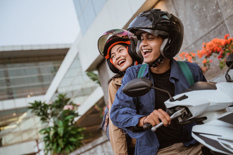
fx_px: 324
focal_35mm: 50
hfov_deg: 39.6
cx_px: 116
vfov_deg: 27.0
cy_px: 78
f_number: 2.8
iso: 1000
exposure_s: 1/125
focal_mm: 50
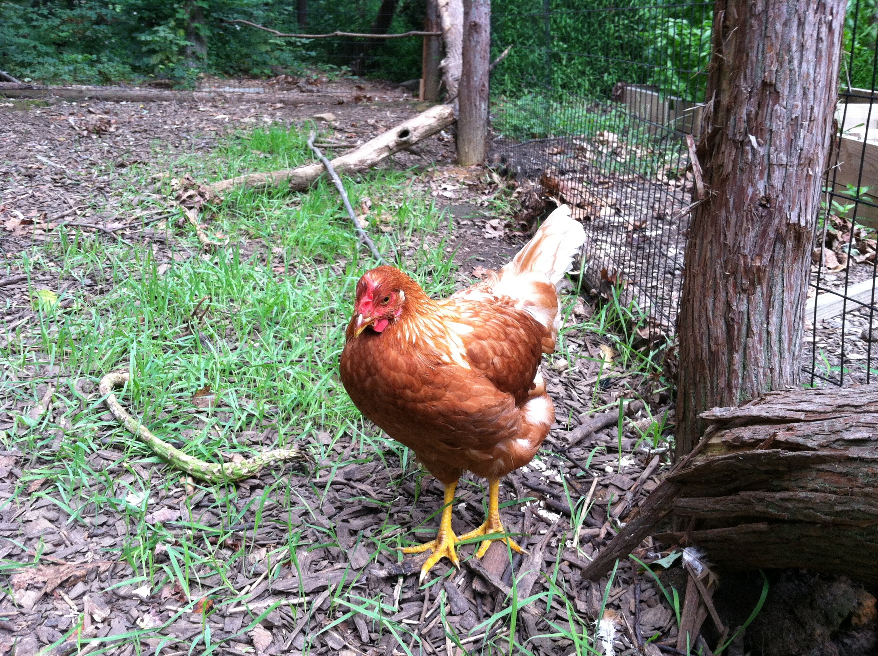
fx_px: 886
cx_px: 439
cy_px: 328
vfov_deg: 40.6
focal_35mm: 35
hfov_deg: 52.7
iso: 80
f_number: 2.8
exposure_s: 1/24
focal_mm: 3.85
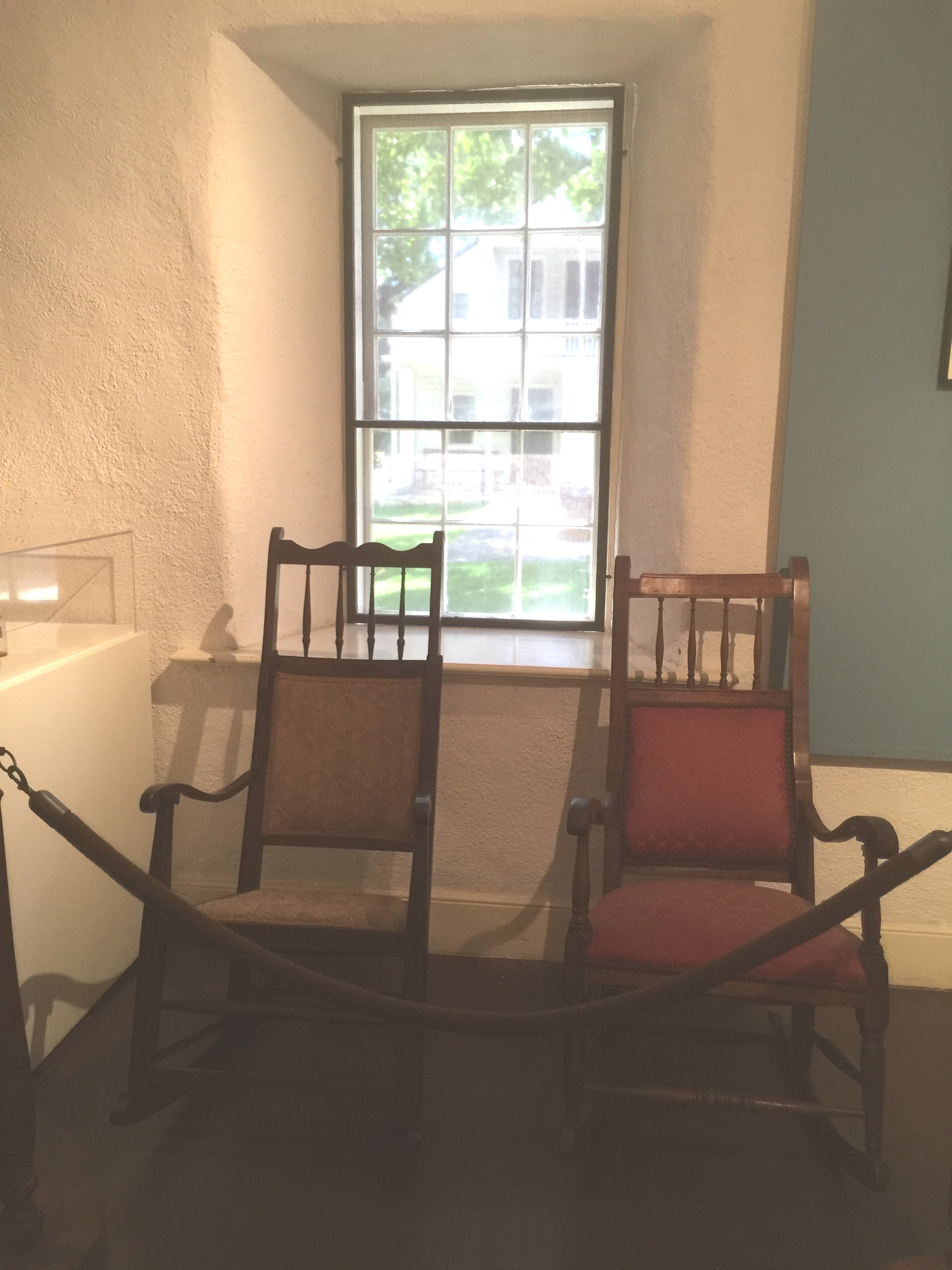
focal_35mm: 29
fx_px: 1063
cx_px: 476
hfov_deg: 48.2
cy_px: 635
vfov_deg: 61.7
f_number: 2.2
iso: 100
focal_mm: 4.15
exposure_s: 1/15
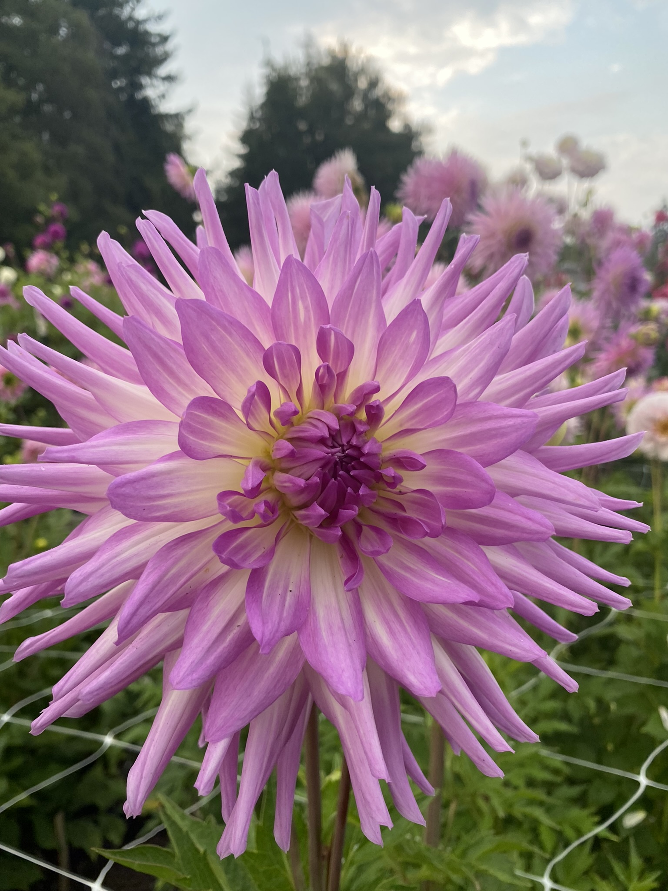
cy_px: 446
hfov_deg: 53.1
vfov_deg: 67.3
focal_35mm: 26
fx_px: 669
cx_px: 334
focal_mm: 4.25
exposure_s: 1/121
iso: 125
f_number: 1.8
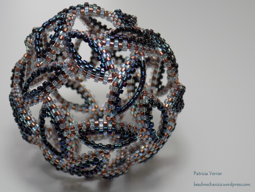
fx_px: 575
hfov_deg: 25.0
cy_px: 96
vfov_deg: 18.9
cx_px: 128
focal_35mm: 78
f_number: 4.3
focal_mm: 13.9
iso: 80
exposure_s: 1/125
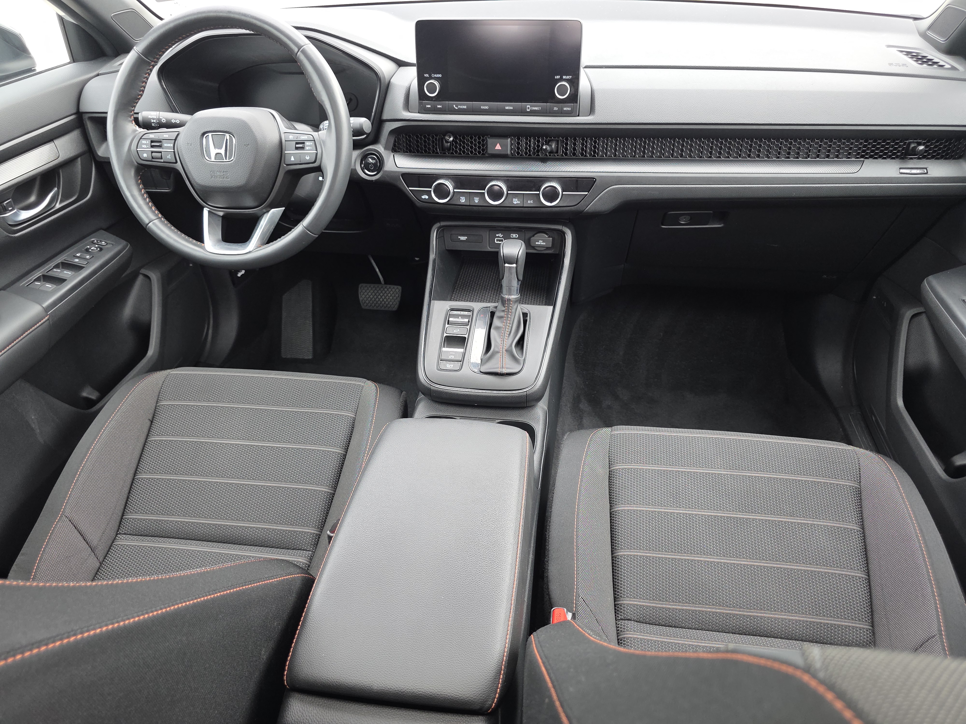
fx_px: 642
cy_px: 362
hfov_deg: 73.9
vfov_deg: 58.9
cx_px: 483
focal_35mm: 23
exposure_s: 1/180
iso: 64
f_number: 1.7
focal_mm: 6.3
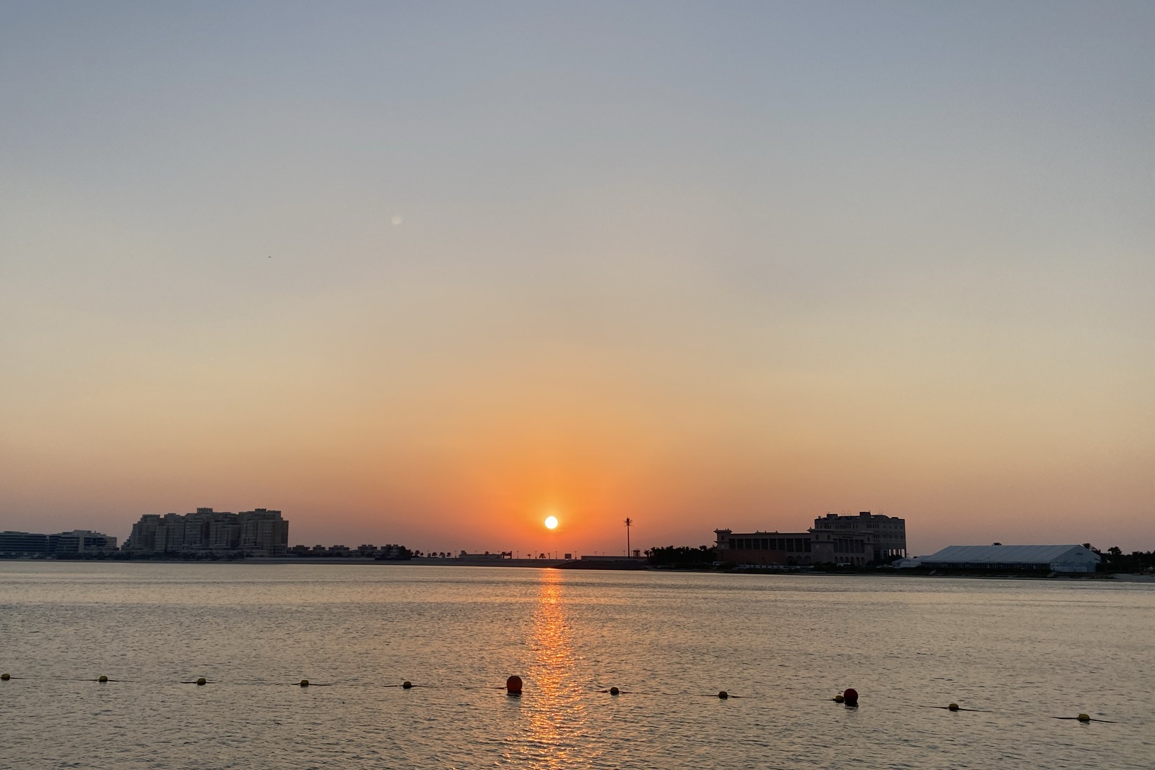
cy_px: 386
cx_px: 474
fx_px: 1091
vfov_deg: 38.9
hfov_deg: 55.5
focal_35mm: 34
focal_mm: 4.25
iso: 32
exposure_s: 1/1287
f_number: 1.8
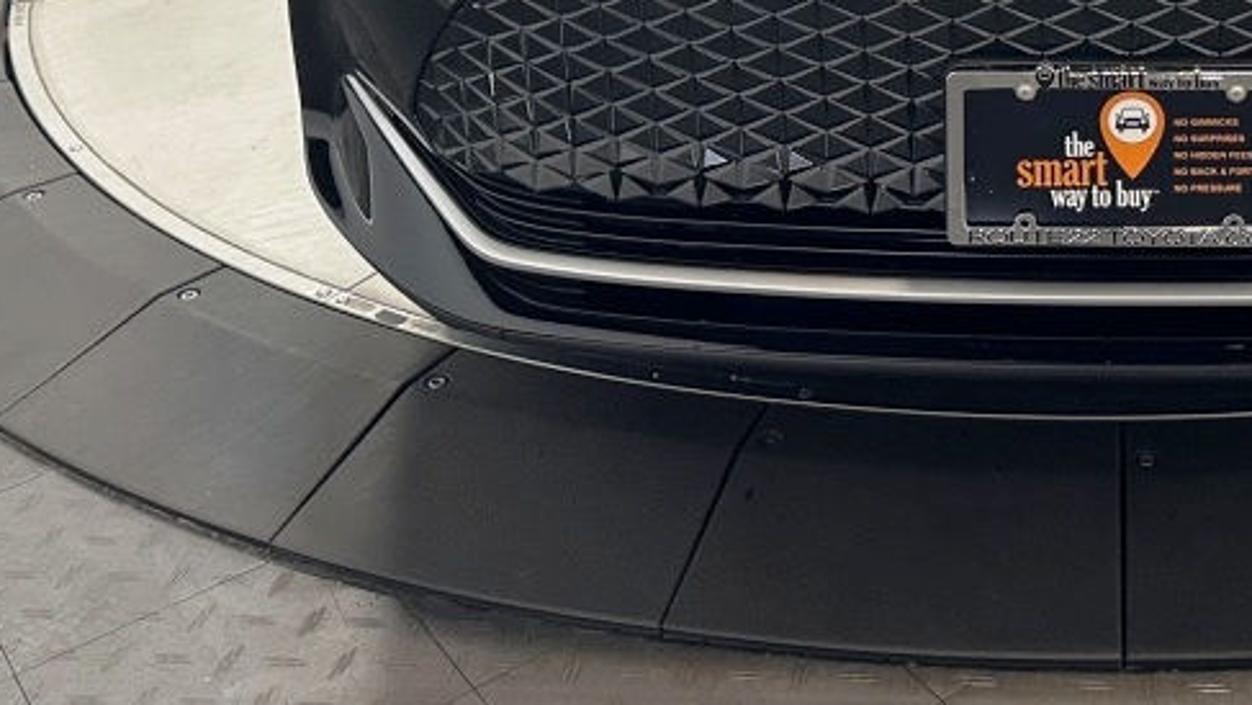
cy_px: -257
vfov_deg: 19.8
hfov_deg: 35.5
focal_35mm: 55
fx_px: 1826
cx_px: 1136
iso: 320
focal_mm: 6.86
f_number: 1.78
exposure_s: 1/60
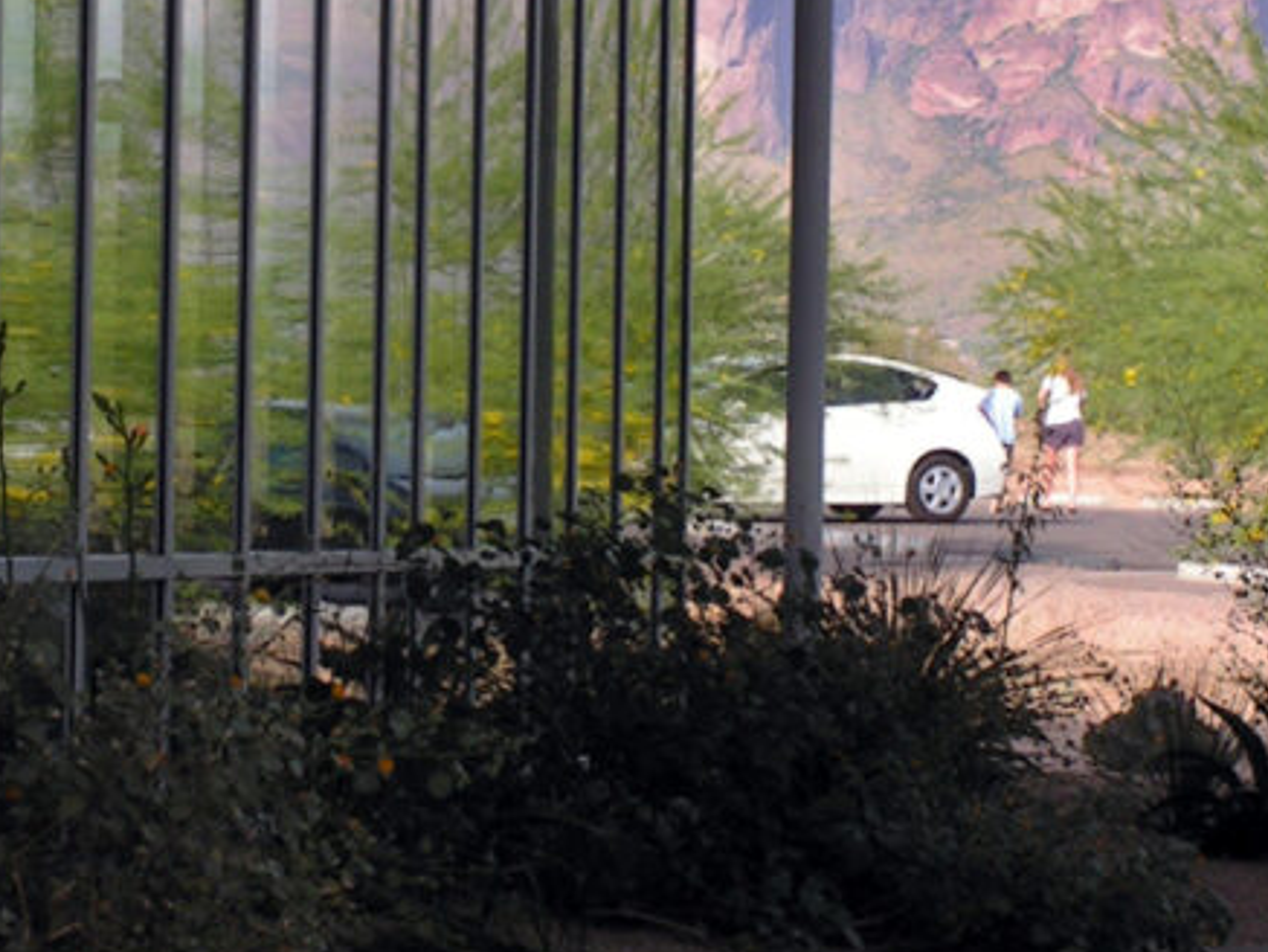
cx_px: 609
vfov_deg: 6.0
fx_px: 9014
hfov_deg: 8.0
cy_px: 180
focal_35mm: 246
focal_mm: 17.5
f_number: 5
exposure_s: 1/200
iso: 50
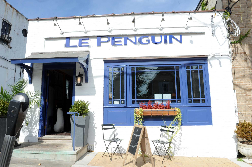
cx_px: 126
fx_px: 168
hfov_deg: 73.8
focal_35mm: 24
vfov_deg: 53.1
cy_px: 84
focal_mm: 24
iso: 250
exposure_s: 1/60
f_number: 22
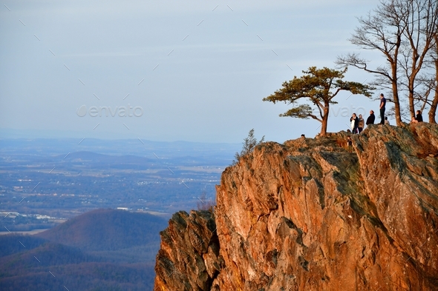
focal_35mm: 158
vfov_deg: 8.7
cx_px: 219
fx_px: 1916
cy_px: 146
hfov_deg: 13.0
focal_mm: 105
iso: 250
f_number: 5.6
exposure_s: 1/50
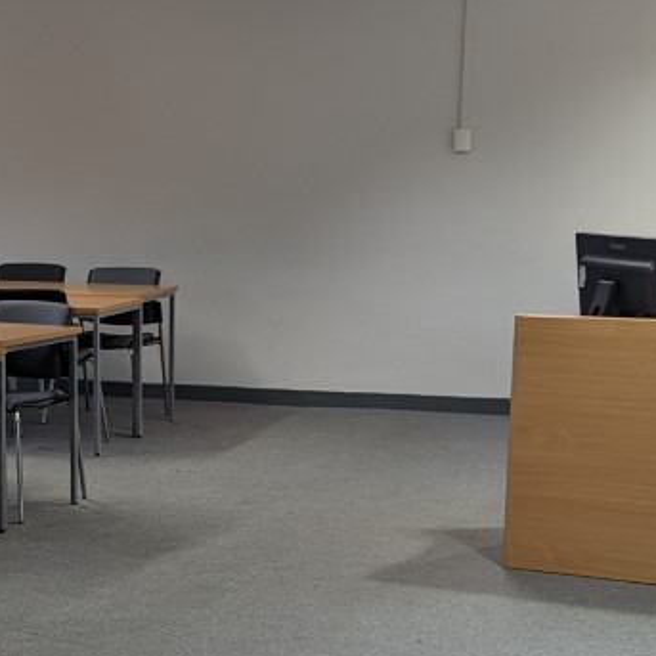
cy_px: 488
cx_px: 64
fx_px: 1587
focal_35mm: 74
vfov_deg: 23.1
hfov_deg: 22.8
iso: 67
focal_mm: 6.81
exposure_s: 1/25
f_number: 1.85
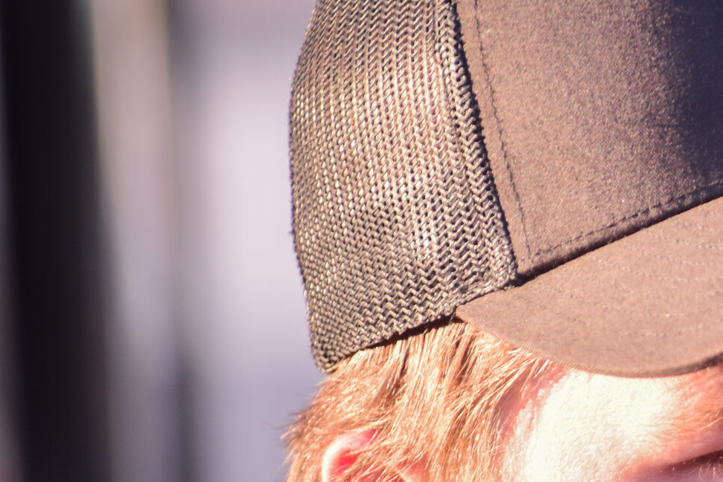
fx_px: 15064
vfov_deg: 1.8
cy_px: 458
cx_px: 911
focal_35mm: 750
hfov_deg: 2.7
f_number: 5.3
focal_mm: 190
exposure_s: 1/200
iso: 280
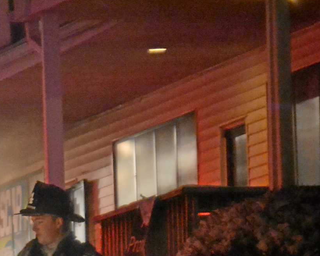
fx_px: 5826
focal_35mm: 615
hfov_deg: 3.1
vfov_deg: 2.5
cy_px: 245
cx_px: -16
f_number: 5.3
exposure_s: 1/100
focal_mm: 175
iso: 3200
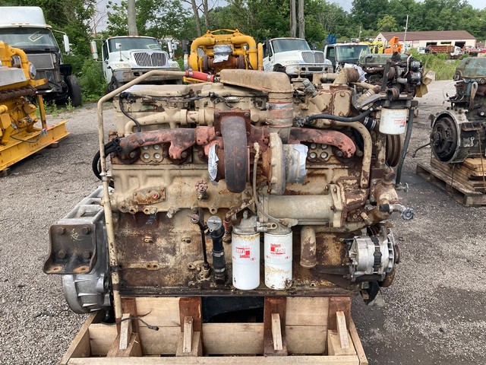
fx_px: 393
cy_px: 182
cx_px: 243
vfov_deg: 49.7
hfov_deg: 63.4
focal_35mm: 28
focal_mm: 3.99
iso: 20
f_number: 1.8
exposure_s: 1/585
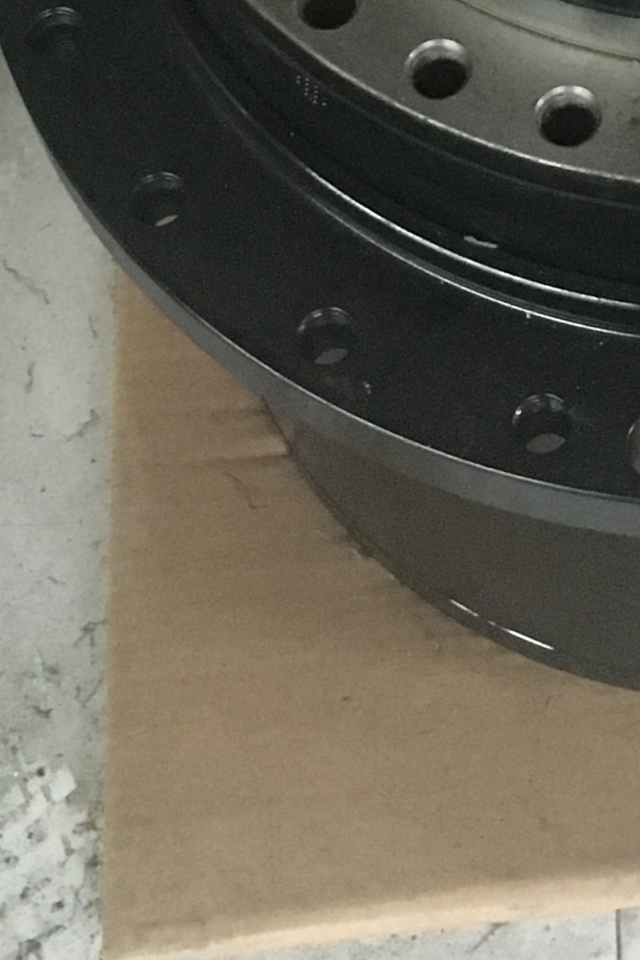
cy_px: -408
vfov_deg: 18.2
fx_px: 2719
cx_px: 766
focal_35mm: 102
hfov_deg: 13.1
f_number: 2.2
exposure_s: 1/17
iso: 320
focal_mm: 4.15
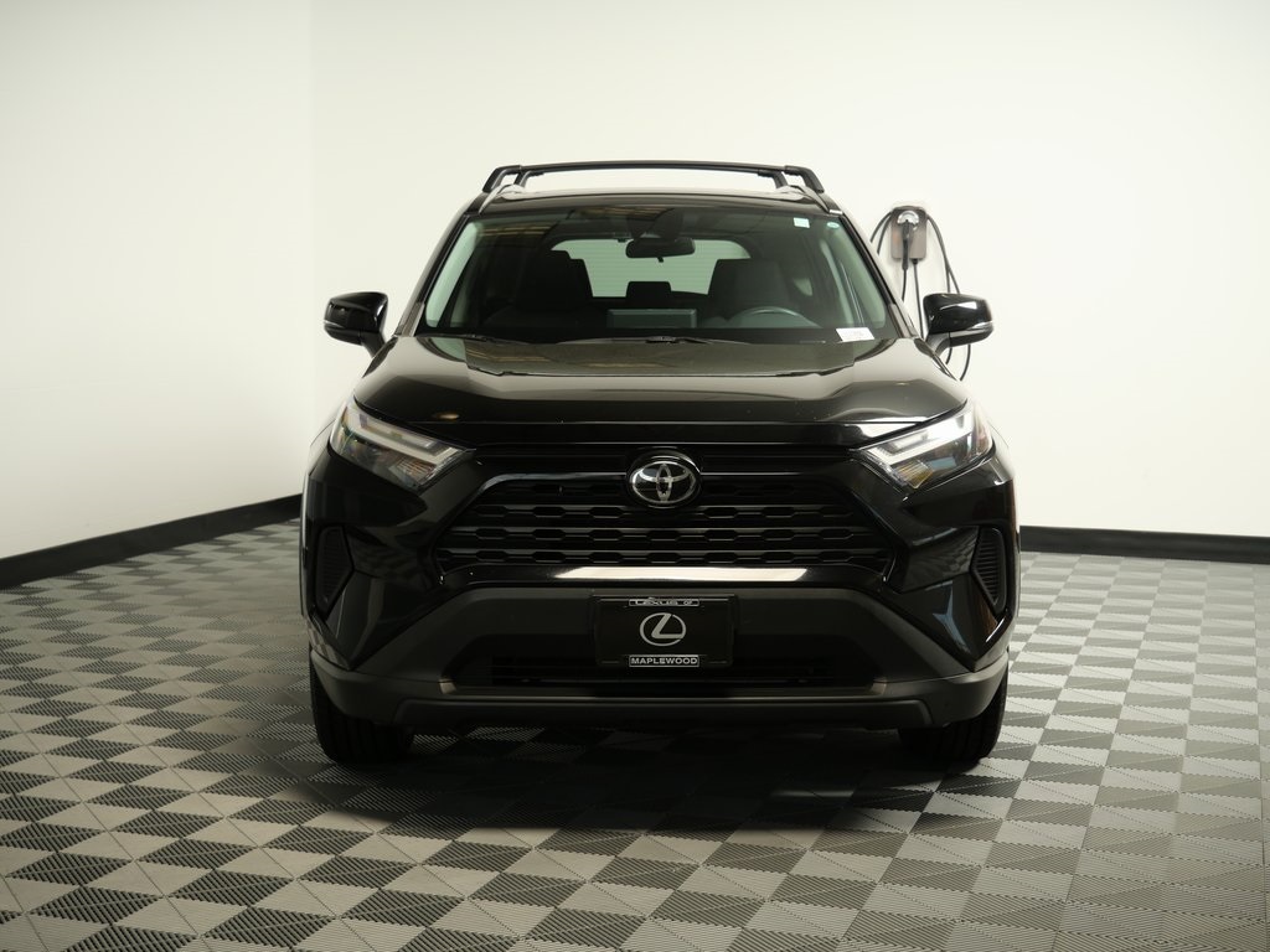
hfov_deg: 38.2
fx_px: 1834
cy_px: 476
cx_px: 635
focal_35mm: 50
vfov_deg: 29.1
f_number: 4.5
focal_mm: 25
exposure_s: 1/250
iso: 200
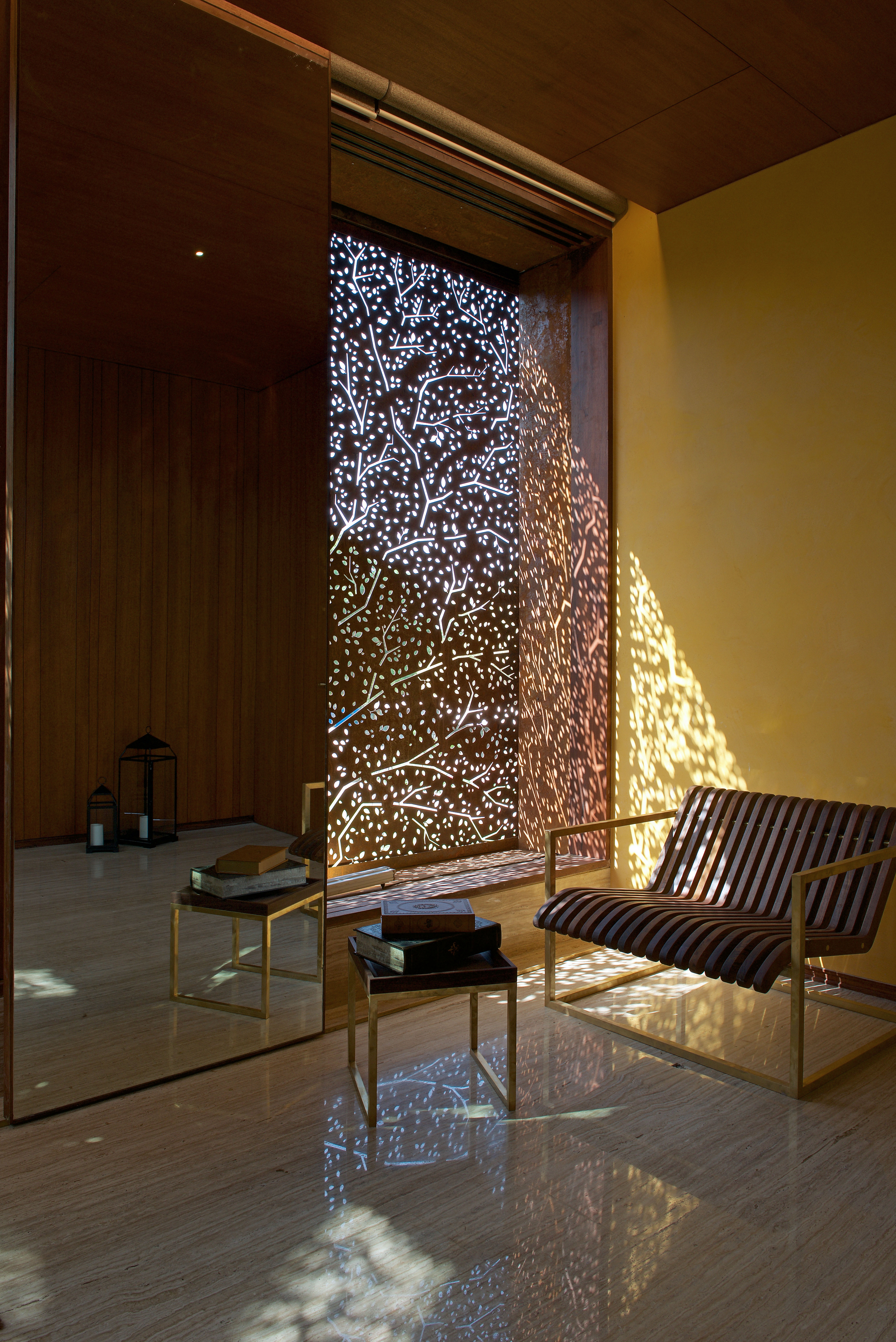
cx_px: 448
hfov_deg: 53.2
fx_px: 895
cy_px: 671
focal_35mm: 24
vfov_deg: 73.7
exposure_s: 1/15
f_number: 14
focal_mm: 24
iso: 200
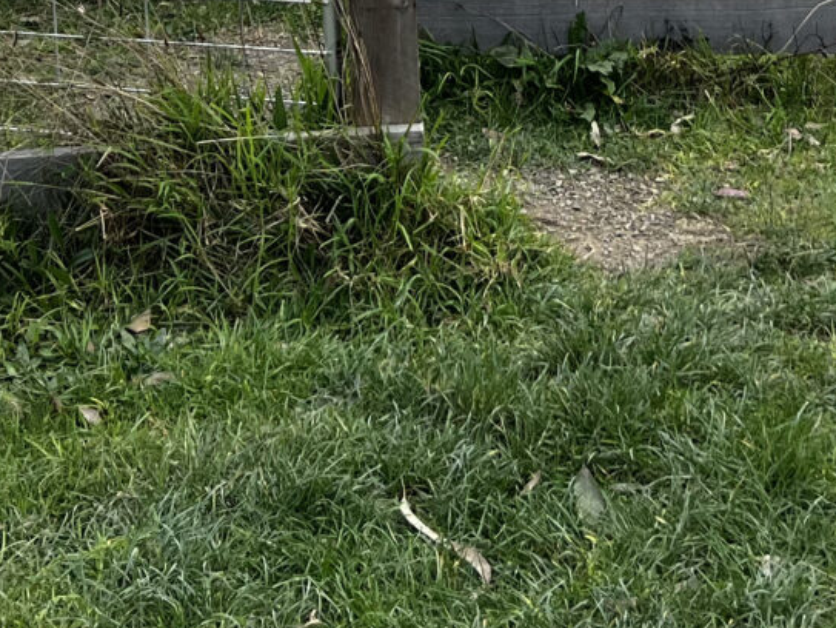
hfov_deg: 20.0
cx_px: 539
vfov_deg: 13.6
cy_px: -471
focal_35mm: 98
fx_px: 2368
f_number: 1.5
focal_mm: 5.7
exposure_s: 1/2083
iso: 50
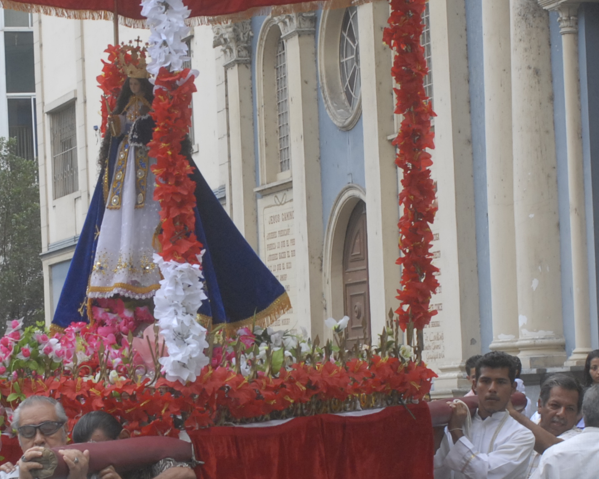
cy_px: 333
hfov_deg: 11.6
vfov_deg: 9.3
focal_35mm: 166
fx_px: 2942
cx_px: 163
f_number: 7.1
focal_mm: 44
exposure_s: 1/200
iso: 400
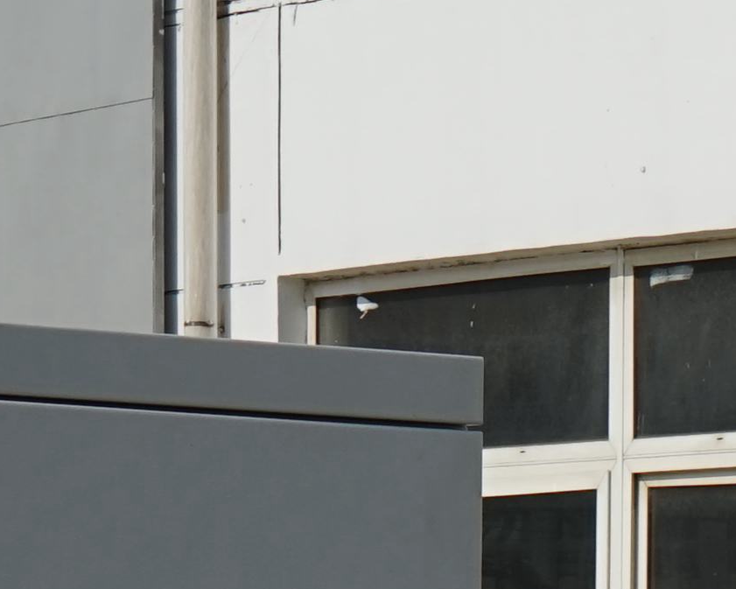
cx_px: 1188
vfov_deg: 6.2
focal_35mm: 241
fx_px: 5250
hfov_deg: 7.8
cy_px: 1204
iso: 100
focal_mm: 36
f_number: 9
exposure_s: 1/400
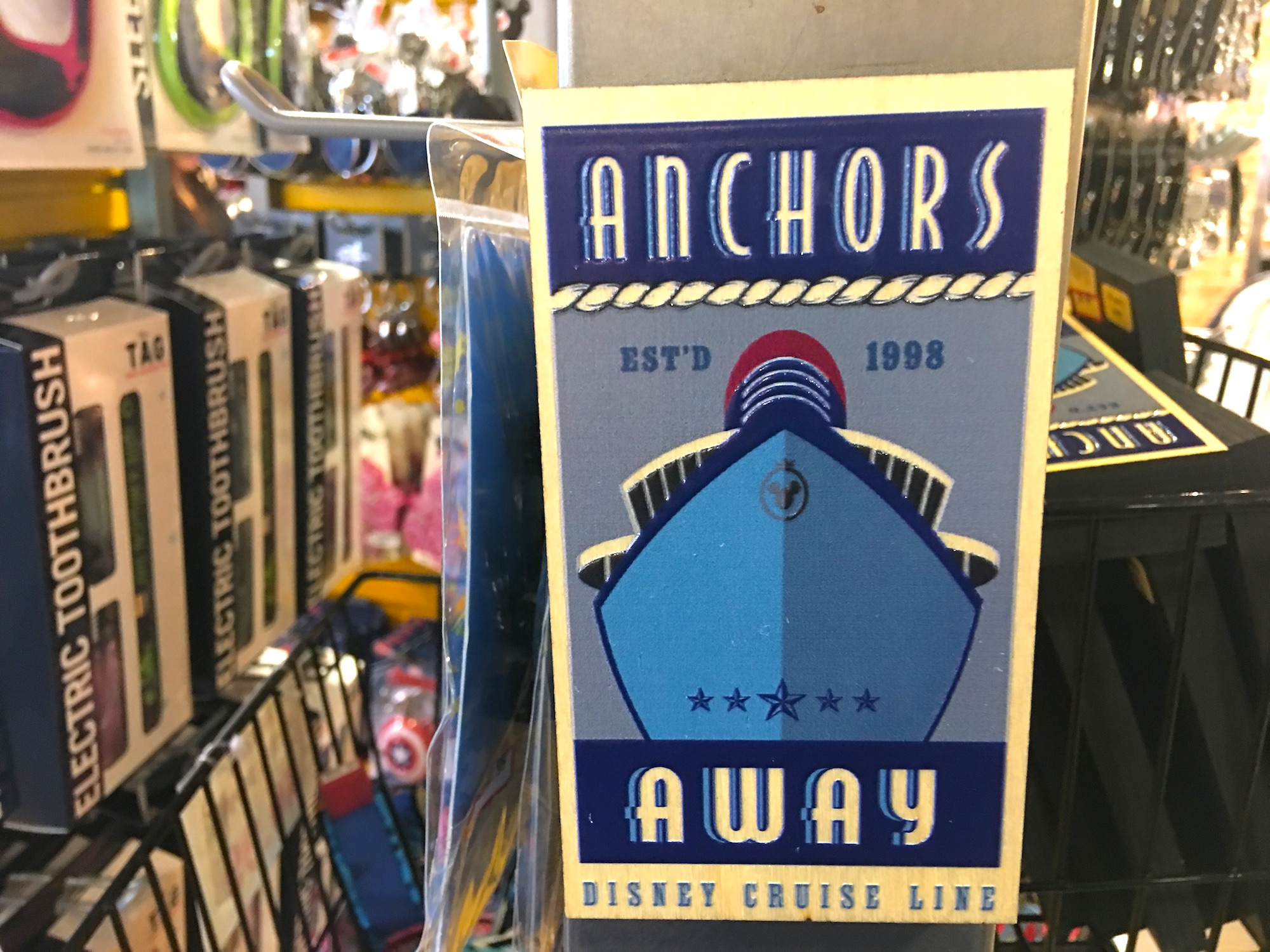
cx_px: 635
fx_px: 1064
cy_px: 476
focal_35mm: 29
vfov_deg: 48.2
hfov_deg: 61.7
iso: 50
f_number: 2.2
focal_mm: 4.15
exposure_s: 1/4
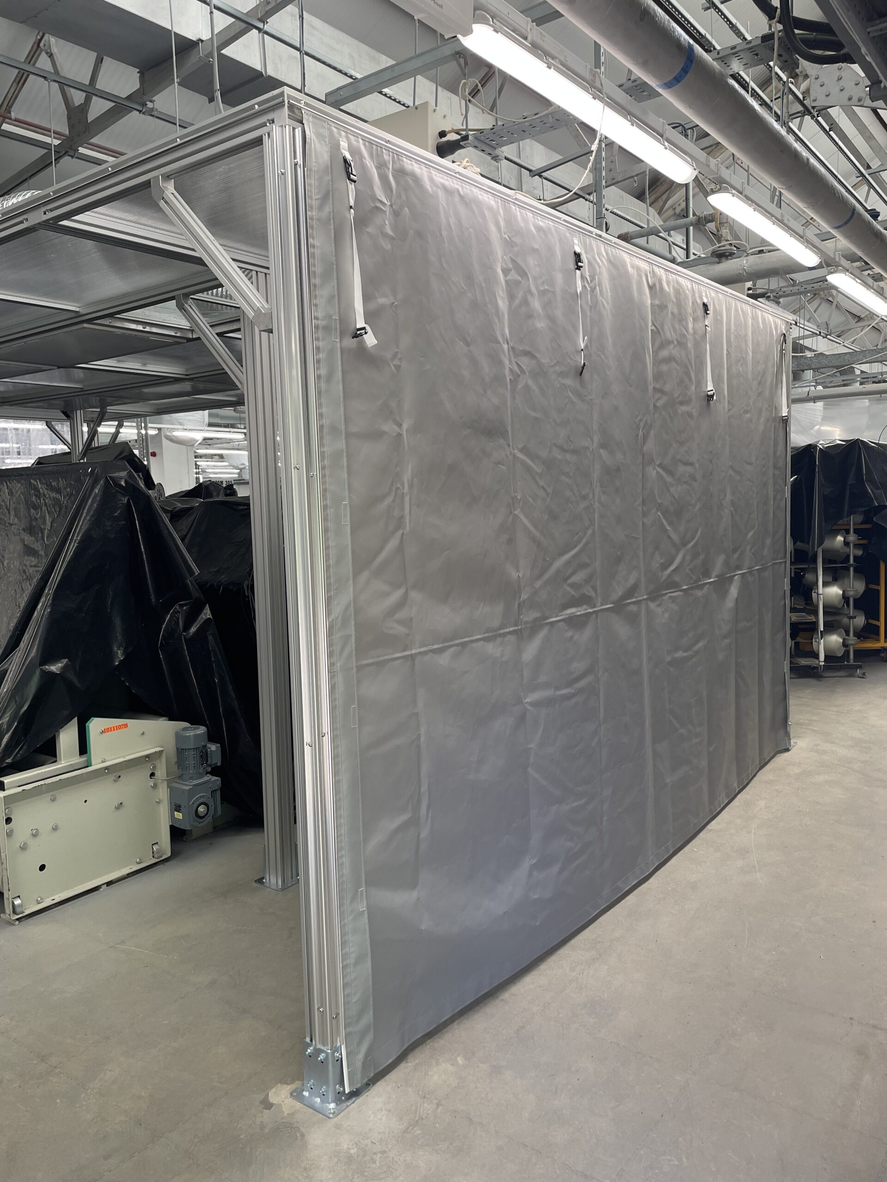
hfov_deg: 53.1
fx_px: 888
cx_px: 444
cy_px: 591
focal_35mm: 26
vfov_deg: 67.3
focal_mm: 4.2
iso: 64
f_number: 1.6
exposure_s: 1/121
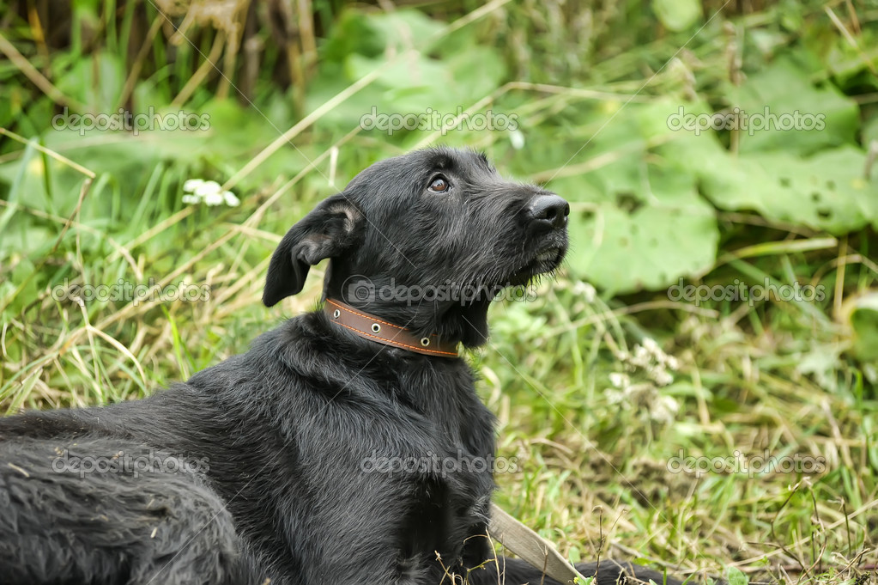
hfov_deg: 10.3
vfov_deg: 6.9
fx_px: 4875
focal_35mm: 200
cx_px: 439
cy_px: 292
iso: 1000
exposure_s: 1/200
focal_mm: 200
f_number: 6.3
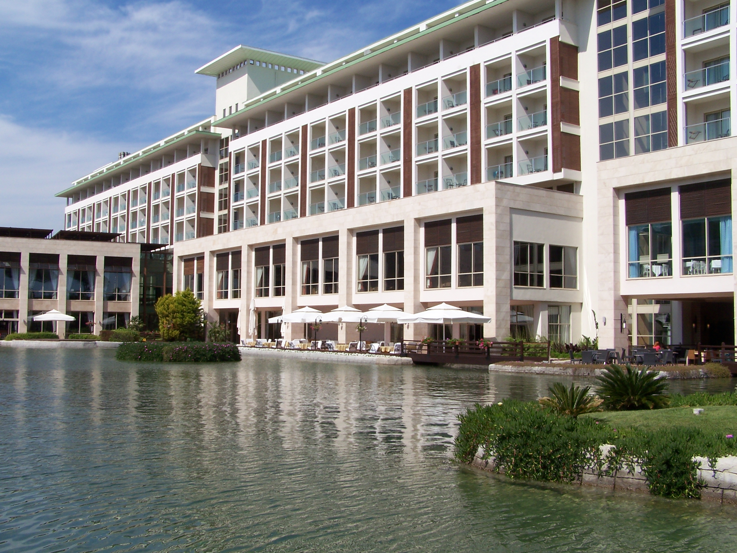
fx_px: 809
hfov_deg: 49.0
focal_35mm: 38
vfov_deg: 37.7
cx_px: 368
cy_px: 276
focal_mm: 6.3
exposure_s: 1/640
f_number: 5.6
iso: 80
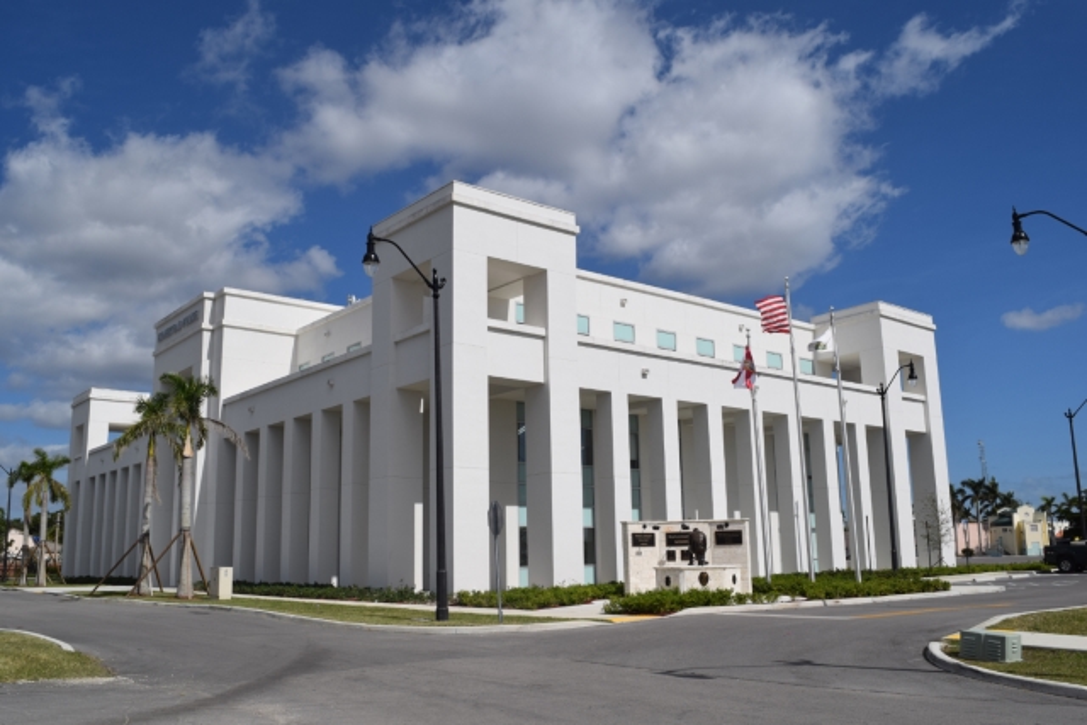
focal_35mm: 32
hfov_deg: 59.5
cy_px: 362
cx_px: 544
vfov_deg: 41.7
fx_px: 951
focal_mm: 21
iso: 200
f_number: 13
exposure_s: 1/640
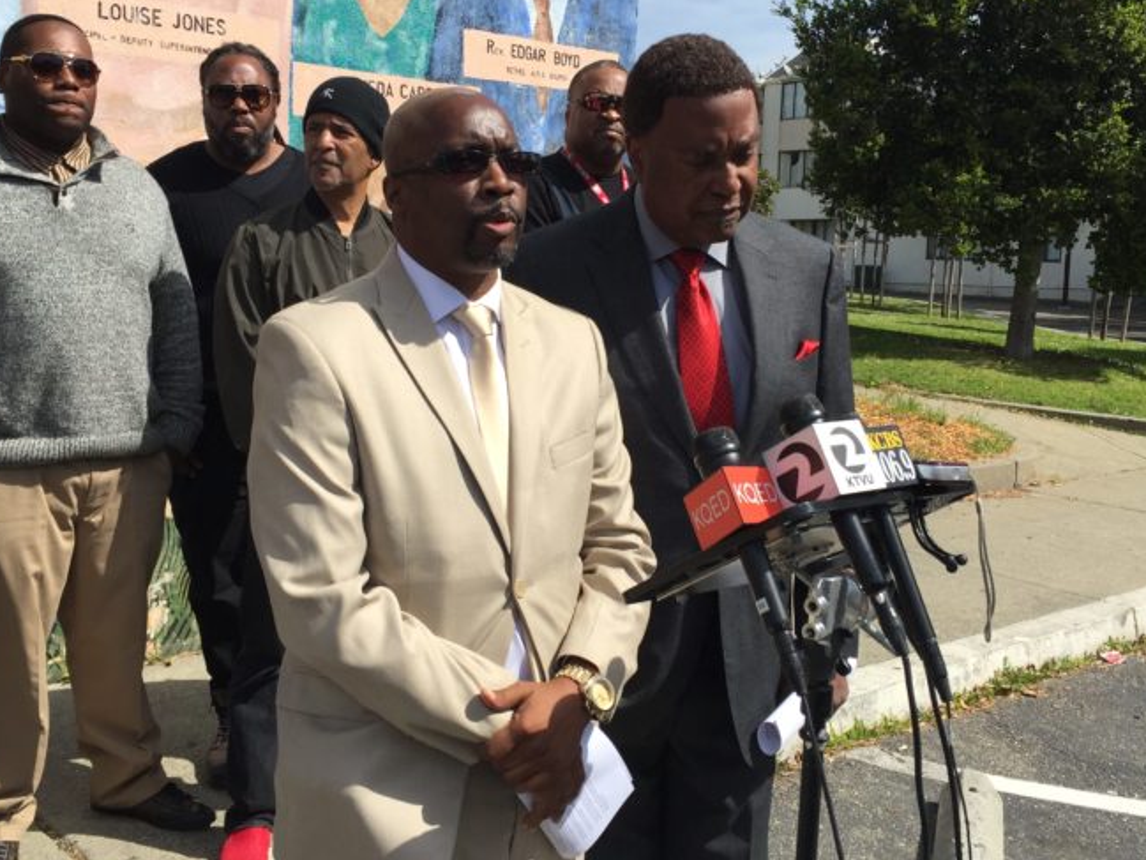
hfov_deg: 49.0
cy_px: 408
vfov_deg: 37.7
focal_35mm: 38
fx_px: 1258
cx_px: 586
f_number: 2.2
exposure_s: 1/2198
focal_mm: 4.15
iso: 32
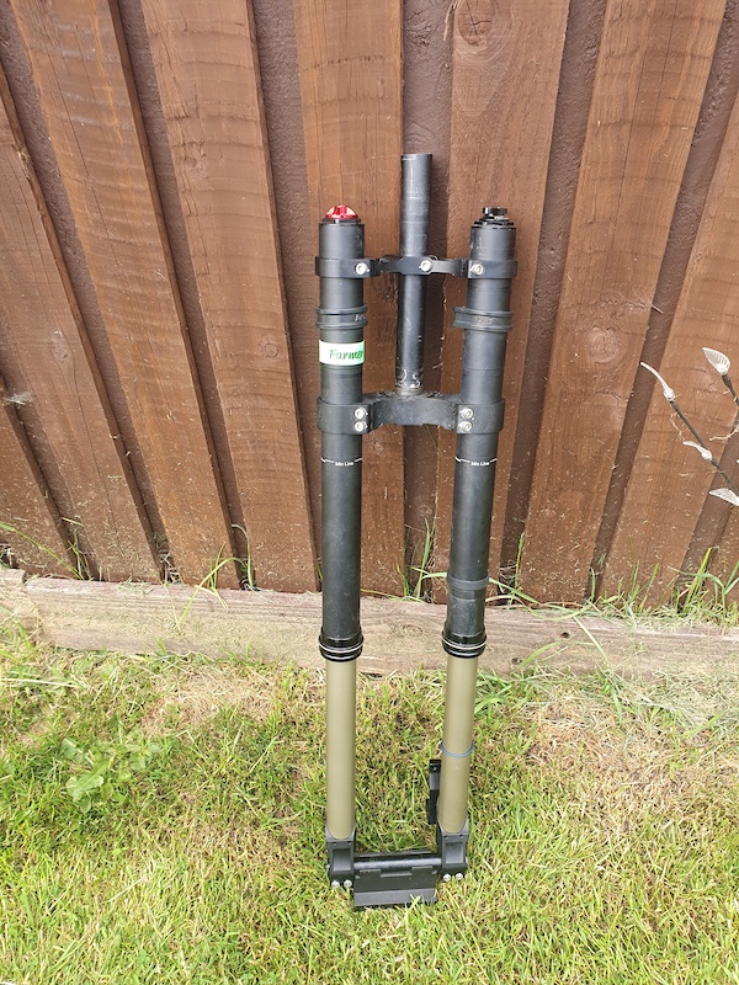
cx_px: 370
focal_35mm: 26
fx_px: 740
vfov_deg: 67.3
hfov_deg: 53.1
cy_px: 492
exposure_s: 1/100
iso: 50
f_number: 2.4
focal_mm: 4.32
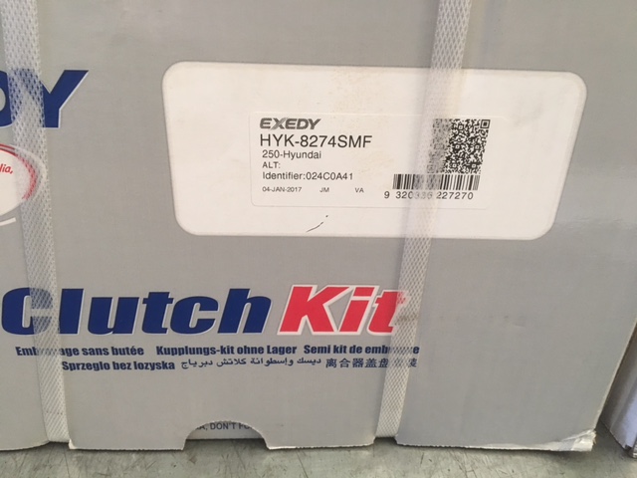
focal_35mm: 29
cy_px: 239
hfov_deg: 61.7
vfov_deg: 48.2
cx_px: 318
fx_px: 534
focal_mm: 4.15
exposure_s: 1/33
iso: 50
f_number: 2.2
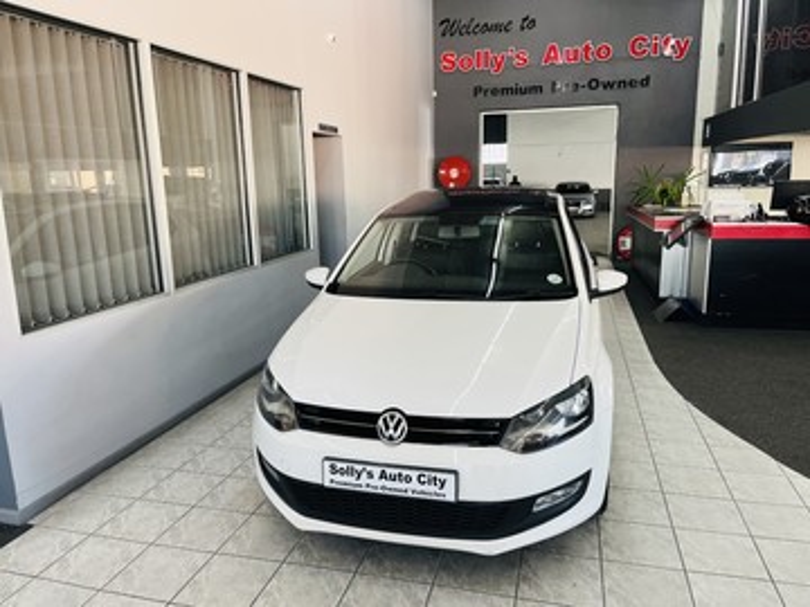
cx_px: 405
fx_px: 608
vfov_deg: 53.1
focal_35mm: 26
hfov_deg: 67.3
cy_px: 304
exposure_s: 1/100
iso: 125
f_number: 1.6
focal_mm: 5.1
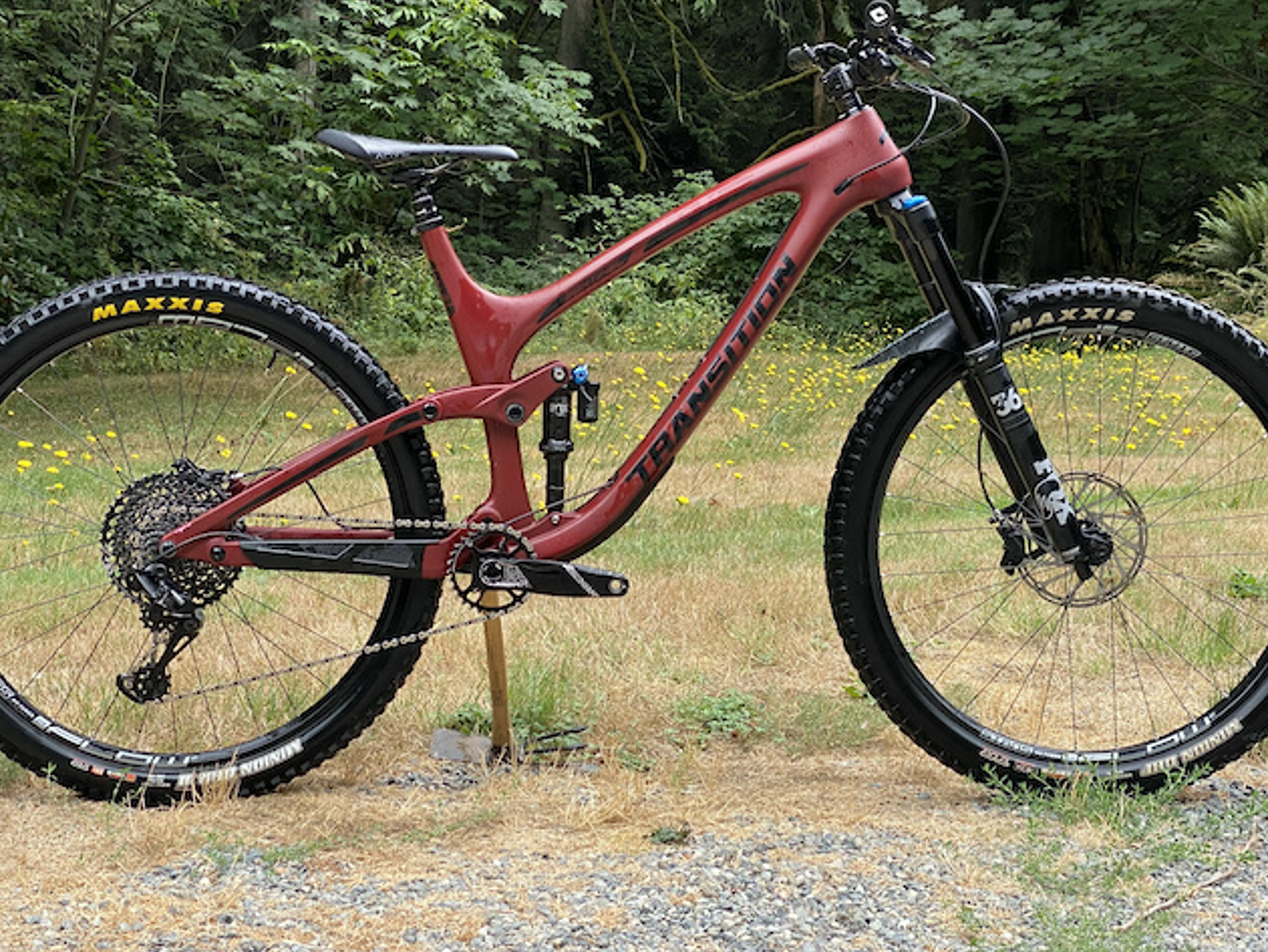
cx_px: 630
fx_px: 2419
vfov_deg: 22.3
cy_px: 405
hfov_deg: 29.4
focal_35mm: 66
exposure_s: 1/122
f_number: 2
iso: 25
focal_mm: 6
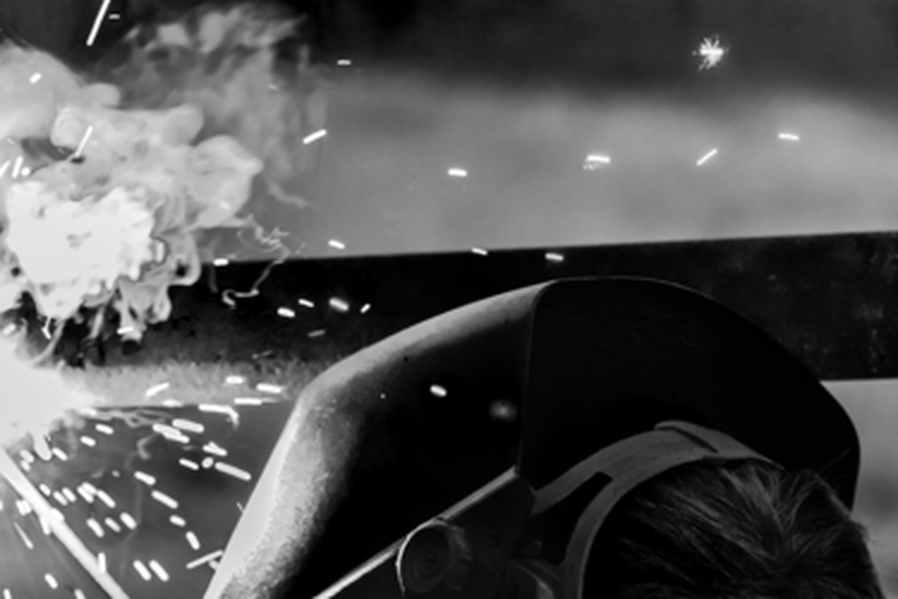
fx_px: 6286
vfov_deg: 5.4
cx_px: 175
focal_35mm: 252
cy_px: 600
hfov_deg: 8.2
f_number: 5
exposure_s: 1/200
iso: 400
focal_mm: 105
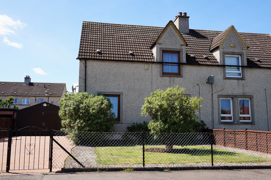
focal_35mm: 32
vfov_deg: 41.7
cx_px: 136
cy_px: 90
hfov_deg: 59.5
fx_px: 237
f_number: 11
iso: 100
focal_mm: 21
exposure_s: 1/80
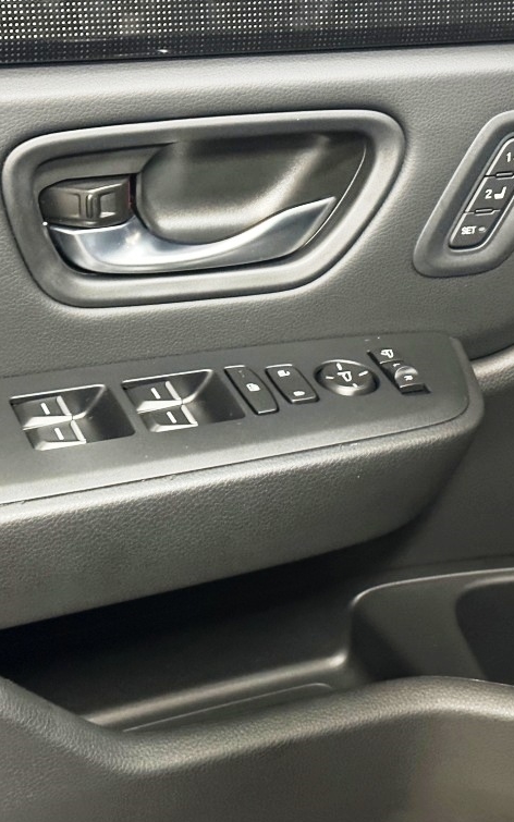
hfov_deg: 18.8
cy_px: 408
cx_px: 329
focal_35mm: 69
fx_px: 1546
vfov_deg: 29.8
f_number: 1.78
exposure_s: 1/24
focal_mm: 6.86
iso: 640
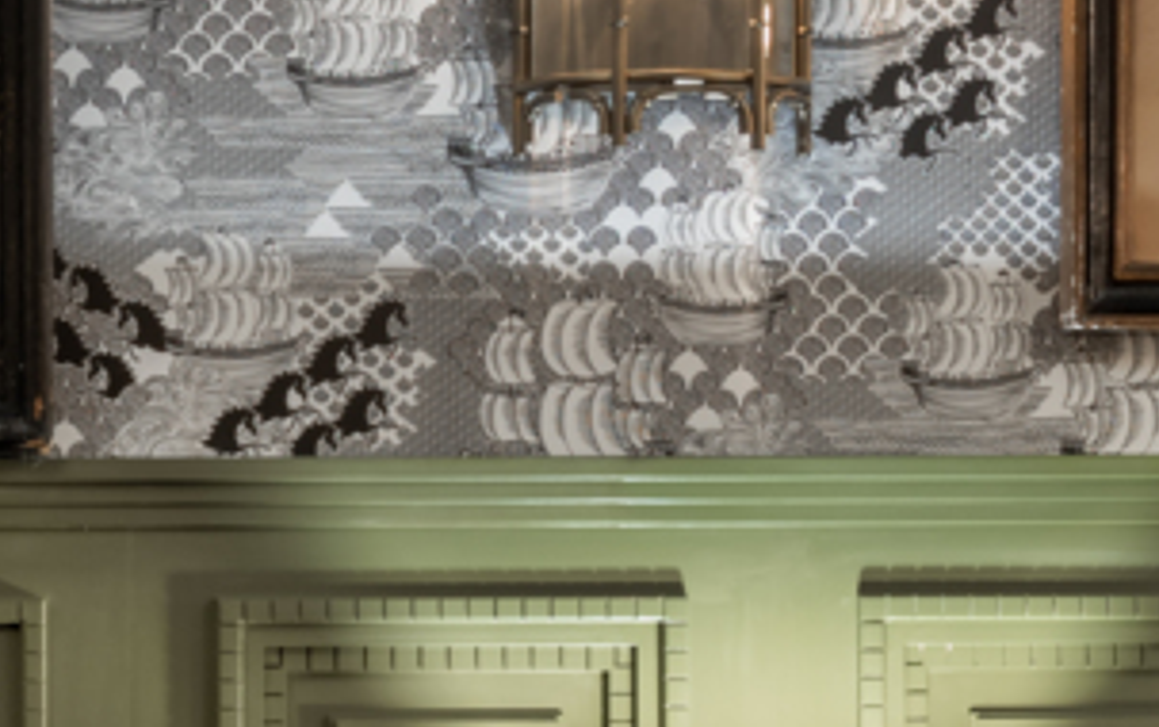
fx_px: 6797
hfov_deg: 8.8
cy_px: 683
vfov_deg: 6.1
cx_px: -1603
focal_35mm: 215
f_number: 11
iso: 64
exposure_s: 8
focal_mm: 32
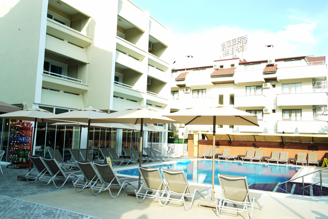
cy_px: 110
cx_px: 164
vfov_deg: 45.0
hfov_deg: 63.6
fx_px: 264
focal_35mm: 29
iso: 50
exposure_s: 1/5
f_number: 22
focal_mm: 29
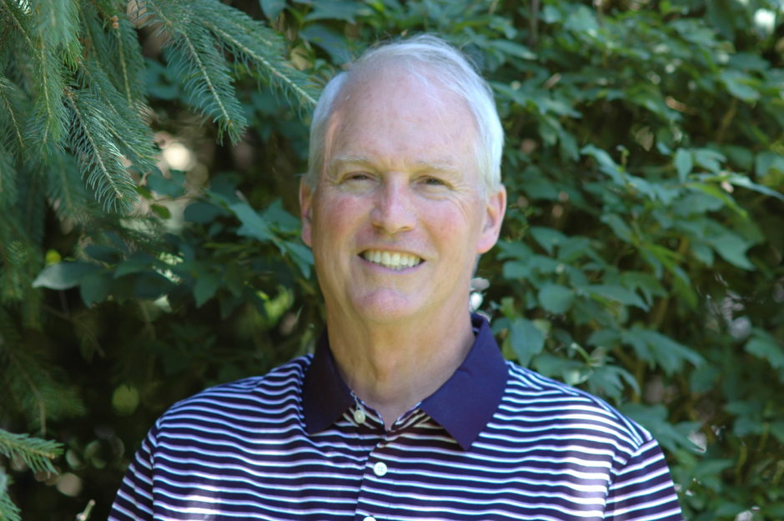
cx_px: 392
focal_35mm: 158
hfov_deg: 13.1
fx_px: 3427
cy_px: 260
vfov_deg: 8.7
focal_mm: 105
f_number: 3.2
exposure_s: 1/160
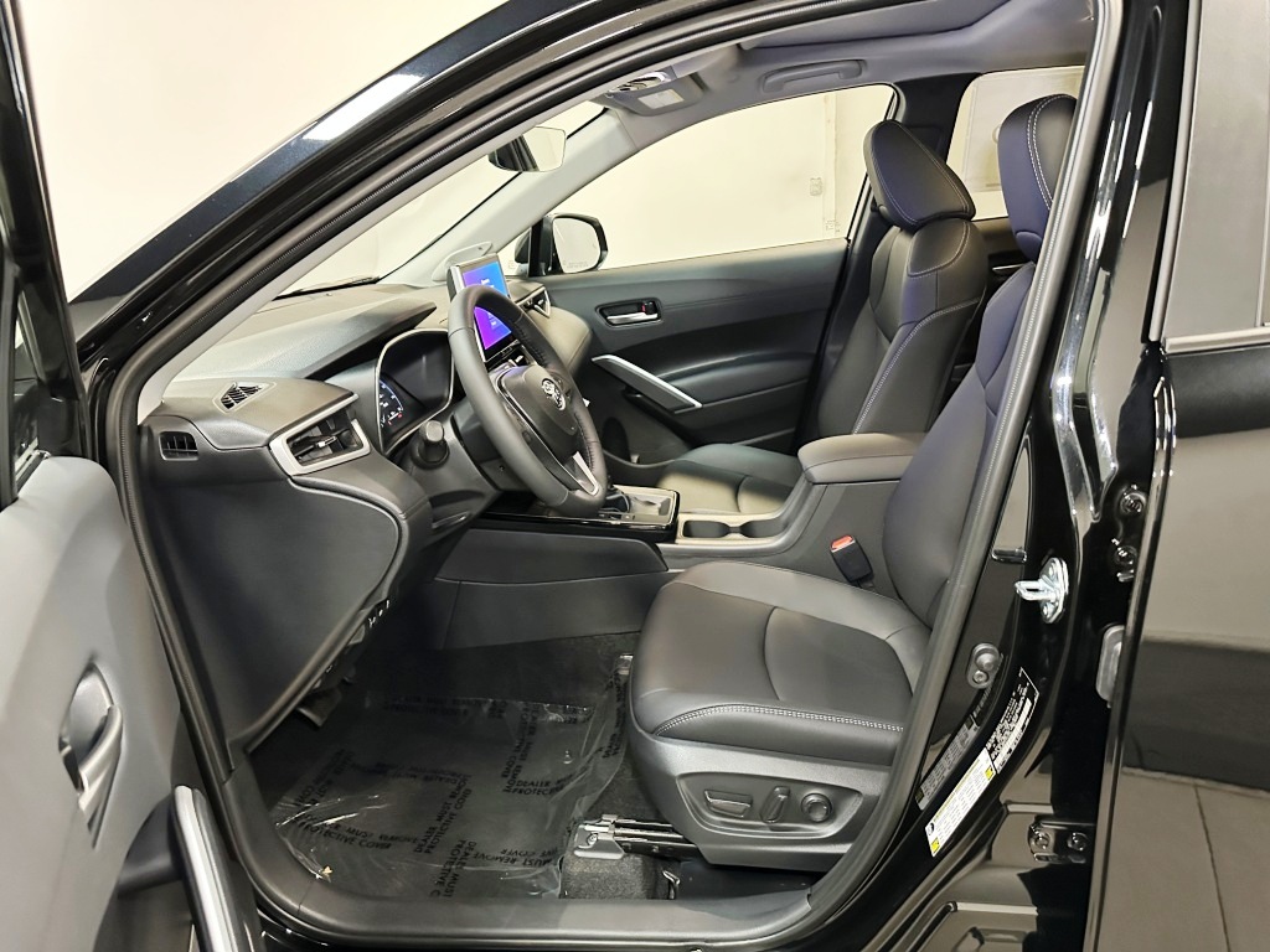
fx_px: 881
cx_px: 635
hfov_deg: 71.6
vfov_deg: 56.8
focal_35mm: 24
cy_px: 476
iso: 1000
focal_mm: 6.86
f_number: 1.78
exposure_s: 1/40
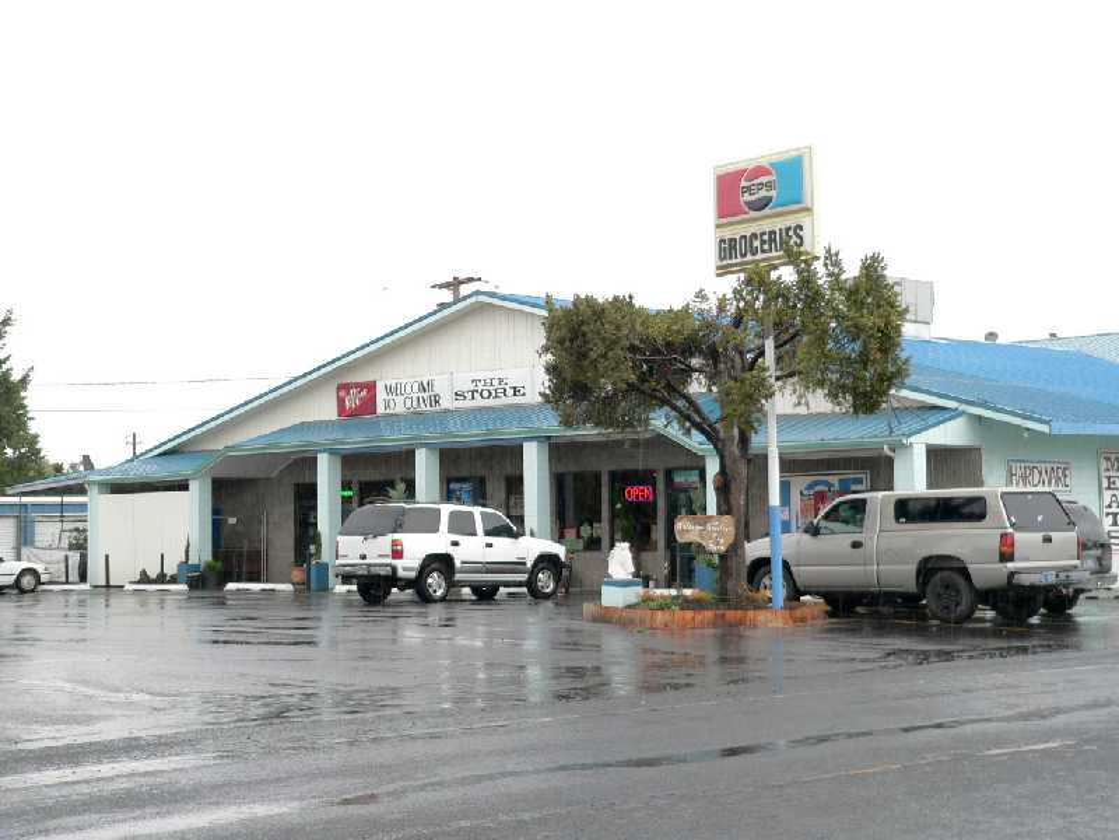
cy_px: 420
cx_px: 560
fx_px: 1940
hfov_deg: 32.2
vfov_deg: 24.4
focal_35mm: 60
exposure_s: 1/100
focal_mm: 10
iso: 80
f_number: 2.8
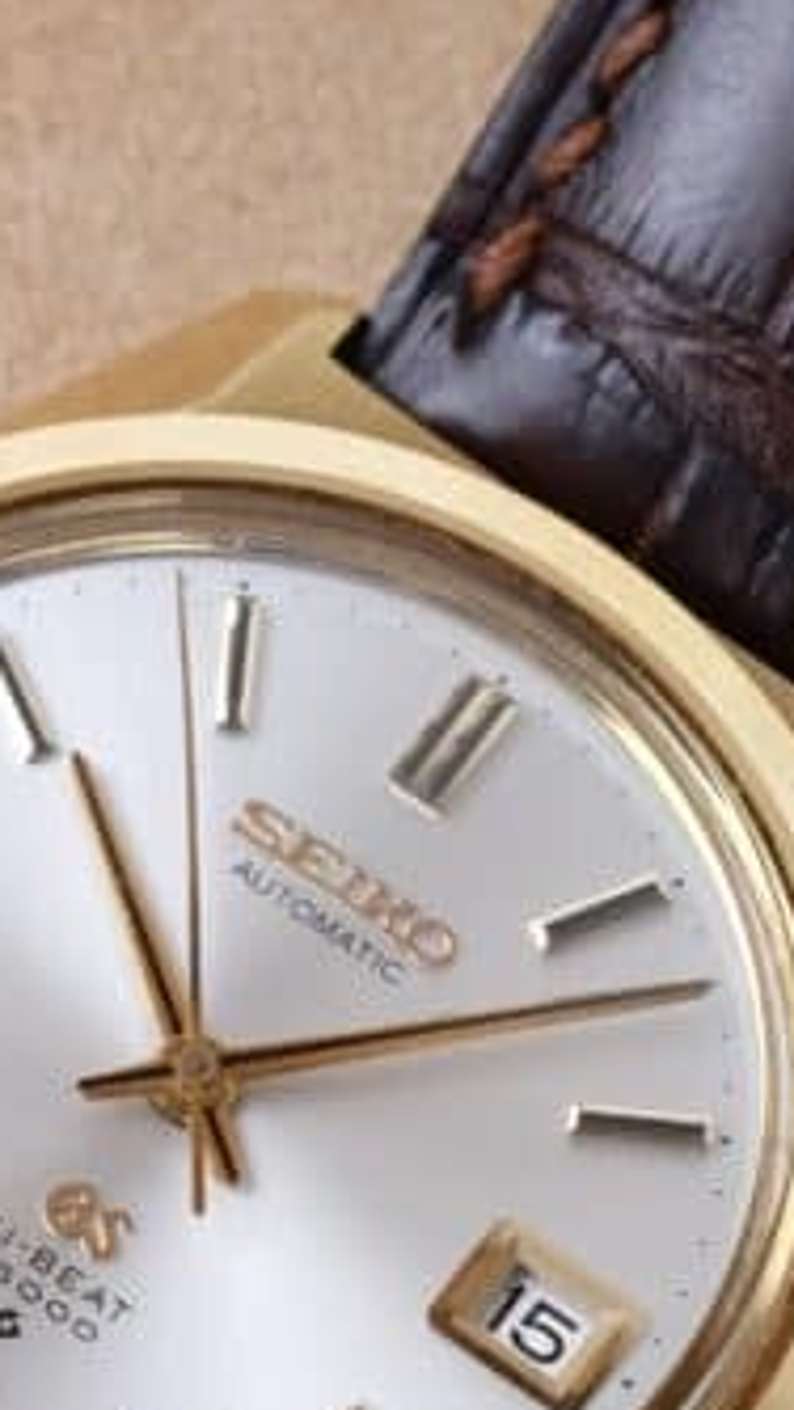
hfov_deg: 4.2
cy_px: 1271
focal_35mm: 289
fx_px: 10811
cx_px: 2
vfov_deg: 7.4
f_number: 7.1
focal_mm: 60
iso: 500
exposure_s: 1/100
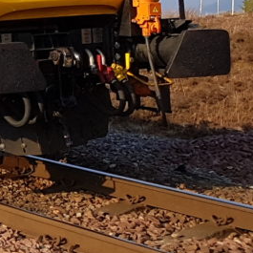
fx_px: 1100
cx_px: -414
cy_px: -73
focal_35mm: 133
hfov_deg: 10.6
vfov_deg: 12.7
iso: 40
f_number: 1.7
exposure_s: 1/1204
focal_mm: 4.2
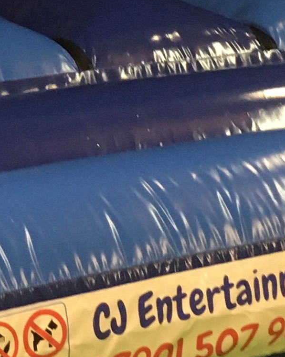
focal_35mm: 153
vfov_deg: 12.2
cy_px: -122
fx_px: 1613
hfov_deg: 10.0
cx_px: -42
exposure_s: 1/33
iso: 160
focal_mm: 4.15
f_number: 2.2
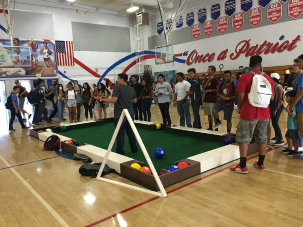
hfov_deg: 61.7
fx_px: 254
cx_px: 152
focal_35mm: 29
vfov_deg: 48.2
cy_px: 114
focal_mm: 4.2
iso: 125
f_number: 2.2
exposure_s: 1/30
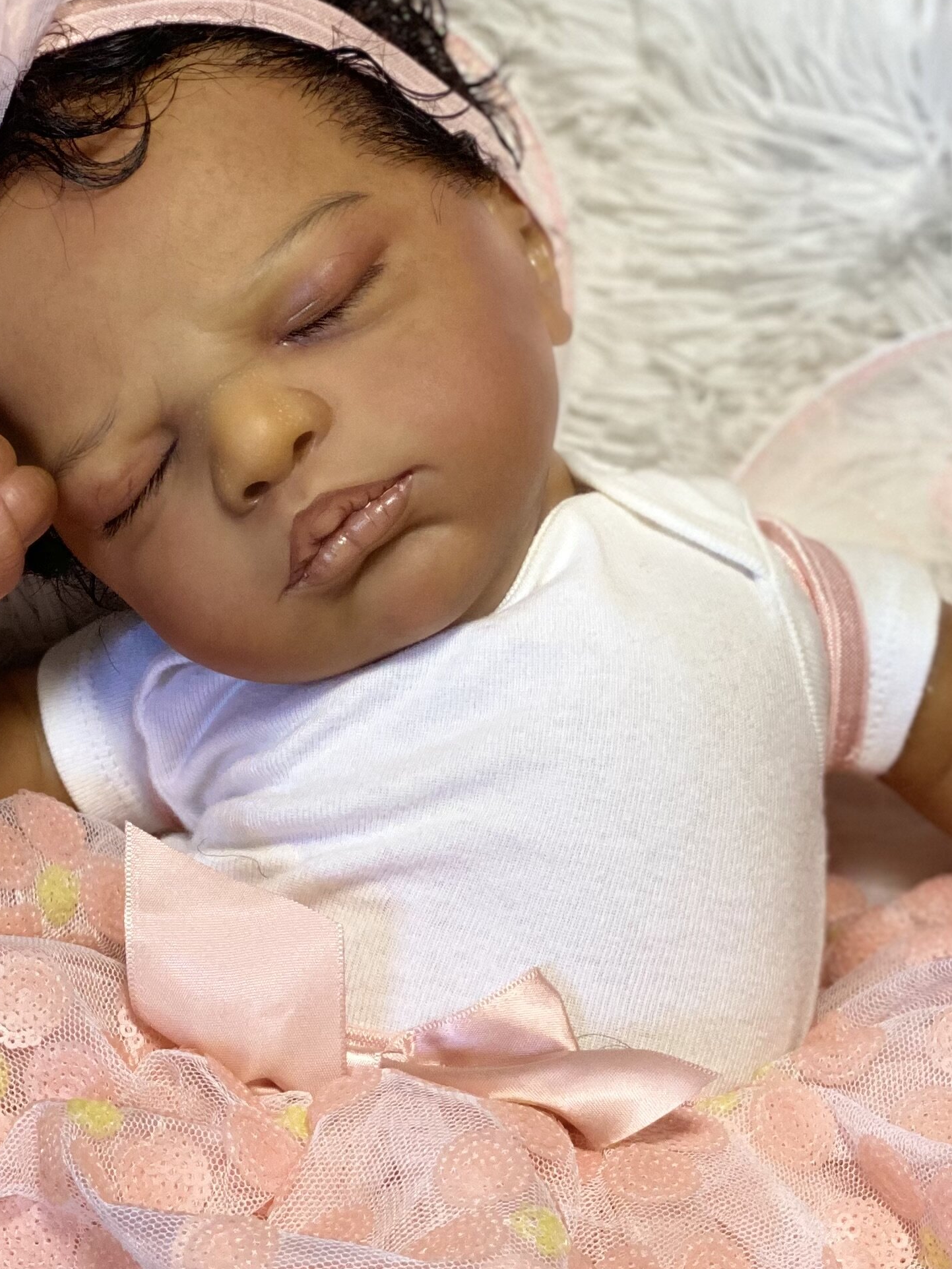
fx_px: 3997
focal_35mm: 109
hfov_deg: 13.6
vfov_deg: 17.8
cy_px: 1143
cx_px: 483
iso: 160
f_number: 2
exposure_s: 1/40
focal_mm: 6
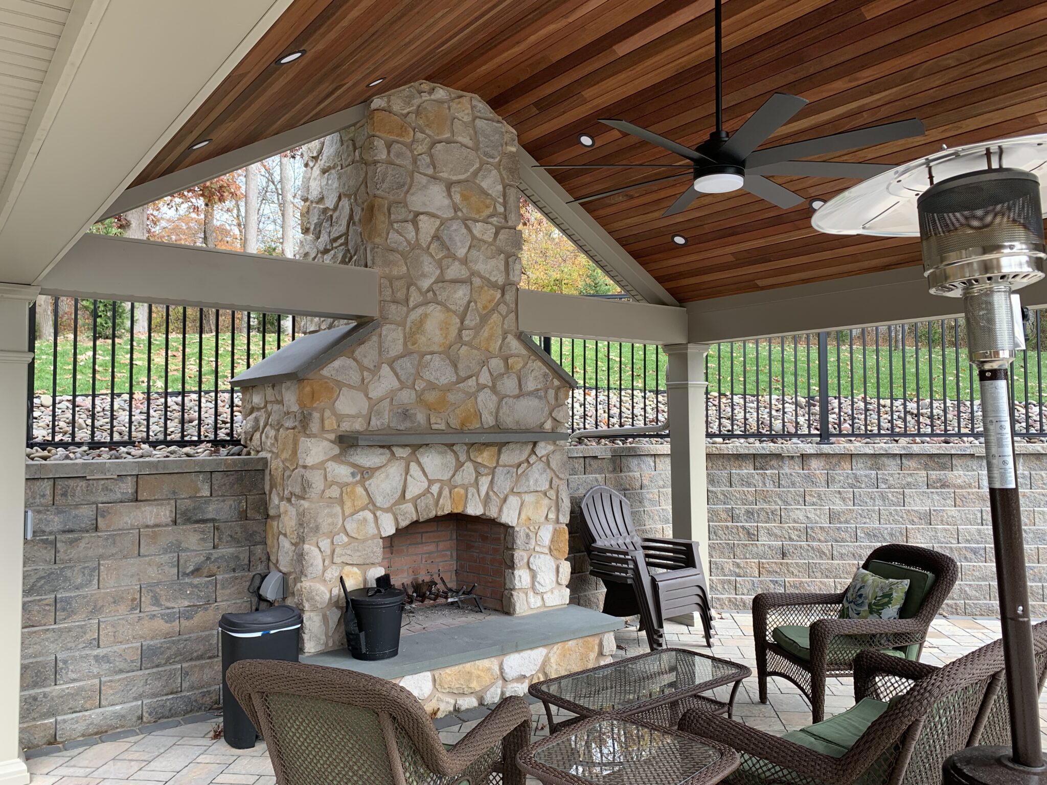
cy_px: 392
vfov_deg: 53.1
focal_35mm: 26
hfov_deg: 67.3
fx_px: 786
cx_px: 524
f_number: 1.8
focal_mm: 4.25
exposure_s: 1/174
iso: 25
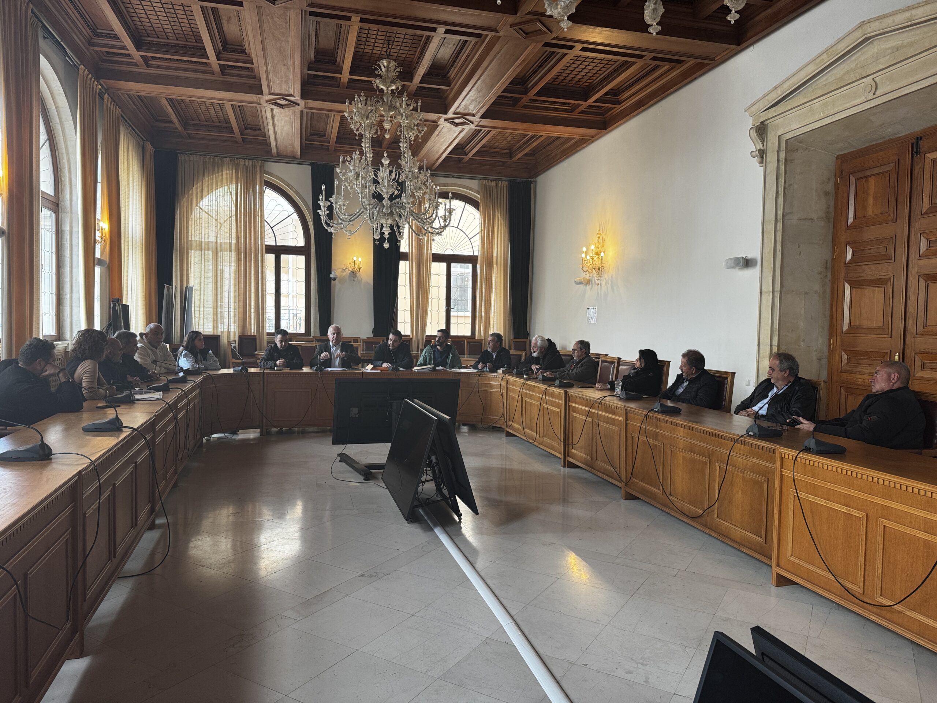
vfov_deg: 56.8
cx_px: 468
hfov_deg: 71.6
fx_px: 650
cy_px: 352
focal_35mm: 24
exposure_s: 1/50
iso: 125
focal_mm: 6.76
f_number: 1.78
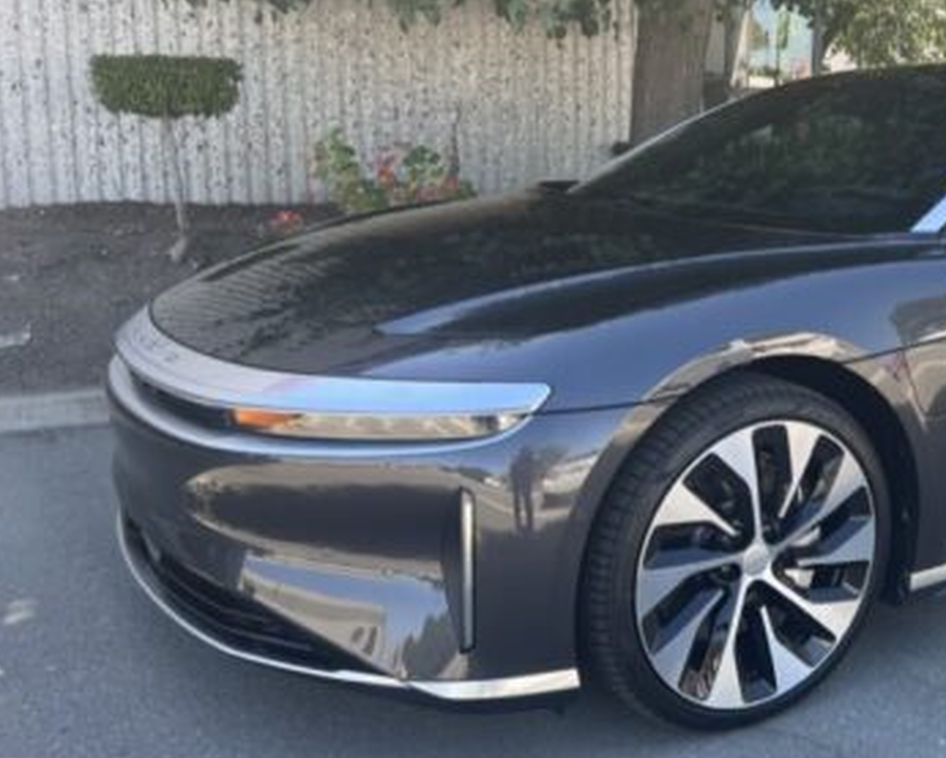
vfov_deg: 34.1
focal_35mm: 44
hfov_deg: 39.8
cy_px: 346
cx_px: 798
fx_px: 1232
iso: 50
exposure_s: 1/358
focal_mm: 5.7
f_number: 1.5
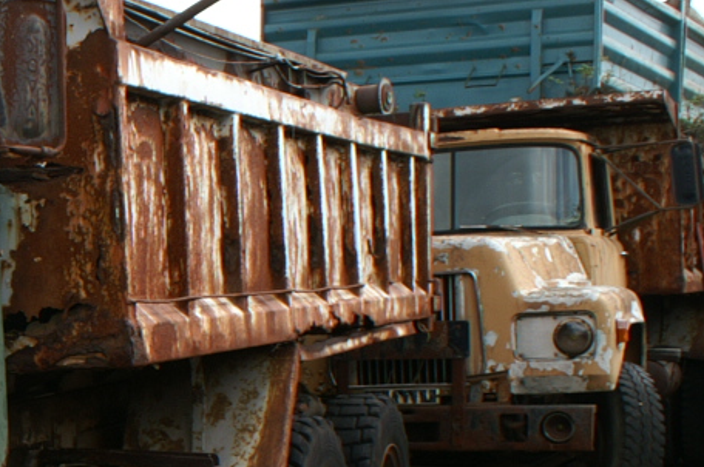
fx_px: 1739
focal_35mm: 89
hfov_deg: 20.2
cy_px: 364
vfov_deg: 15.2
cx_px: -304
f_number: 10
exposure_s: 1/100
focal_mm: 18
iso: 100
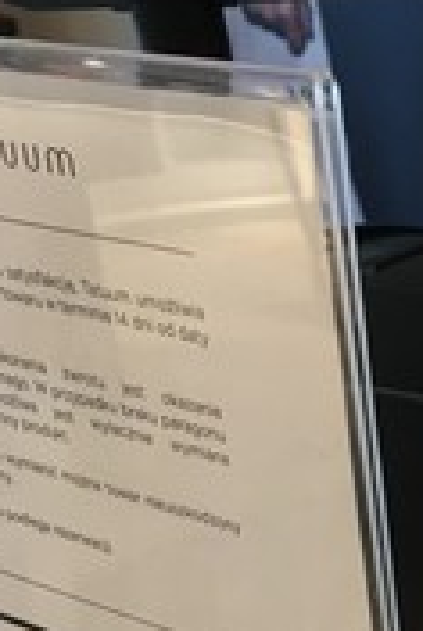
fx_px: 1650
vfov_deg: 20.8
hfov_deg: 13.6
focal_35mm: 94
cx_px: 656
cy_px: 667
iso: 100
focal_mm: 4.15
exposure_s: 1/33
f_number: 2.2
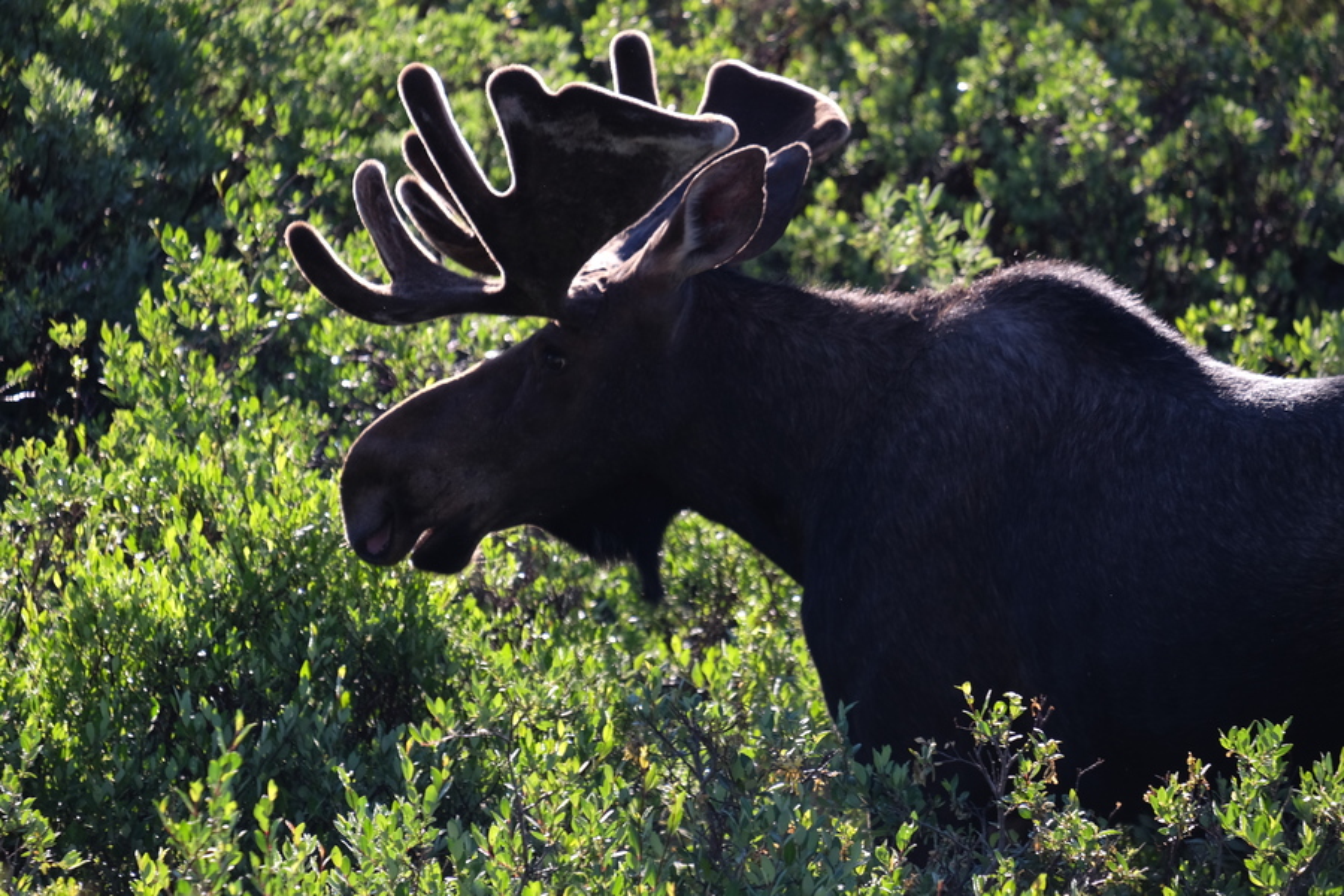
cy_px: 448
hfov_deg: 6.9
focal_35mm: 300
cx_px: 672
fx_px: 11199
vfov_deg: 4.6
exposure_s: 1/170
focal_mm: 200
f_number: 5.6
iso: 200
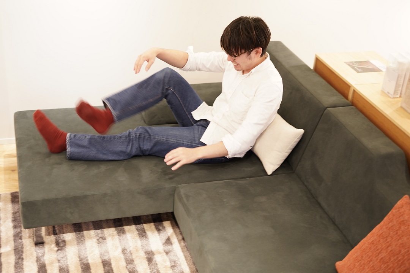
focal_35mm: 50
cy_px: 136
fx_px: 569
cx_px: 205
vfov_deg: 26.9
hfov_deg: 39.6
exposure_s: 1/50
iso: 1250
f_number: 2
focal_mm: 50
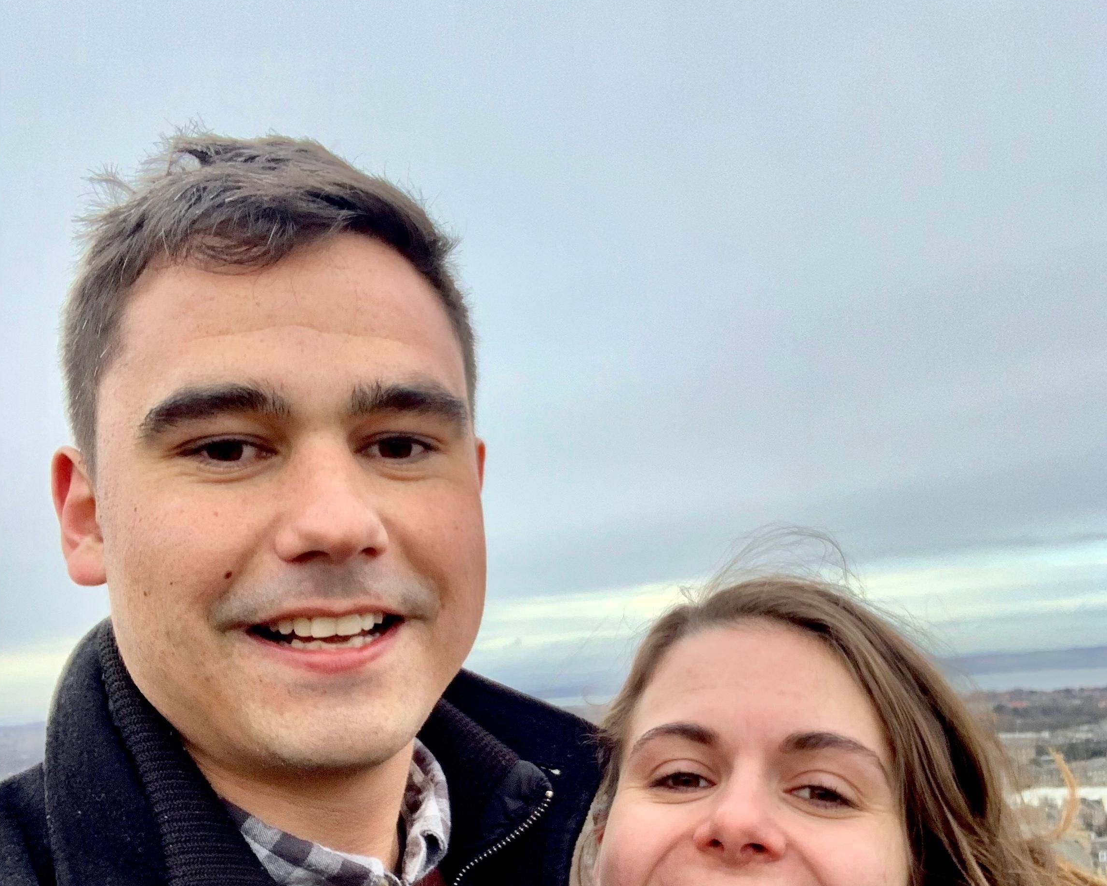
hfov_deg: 43.8
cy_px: 638
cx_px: 555
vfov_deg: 35.1
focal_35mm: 42
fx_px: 1376
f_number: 2.2
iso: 50
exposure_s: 1/121
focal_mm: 2.87
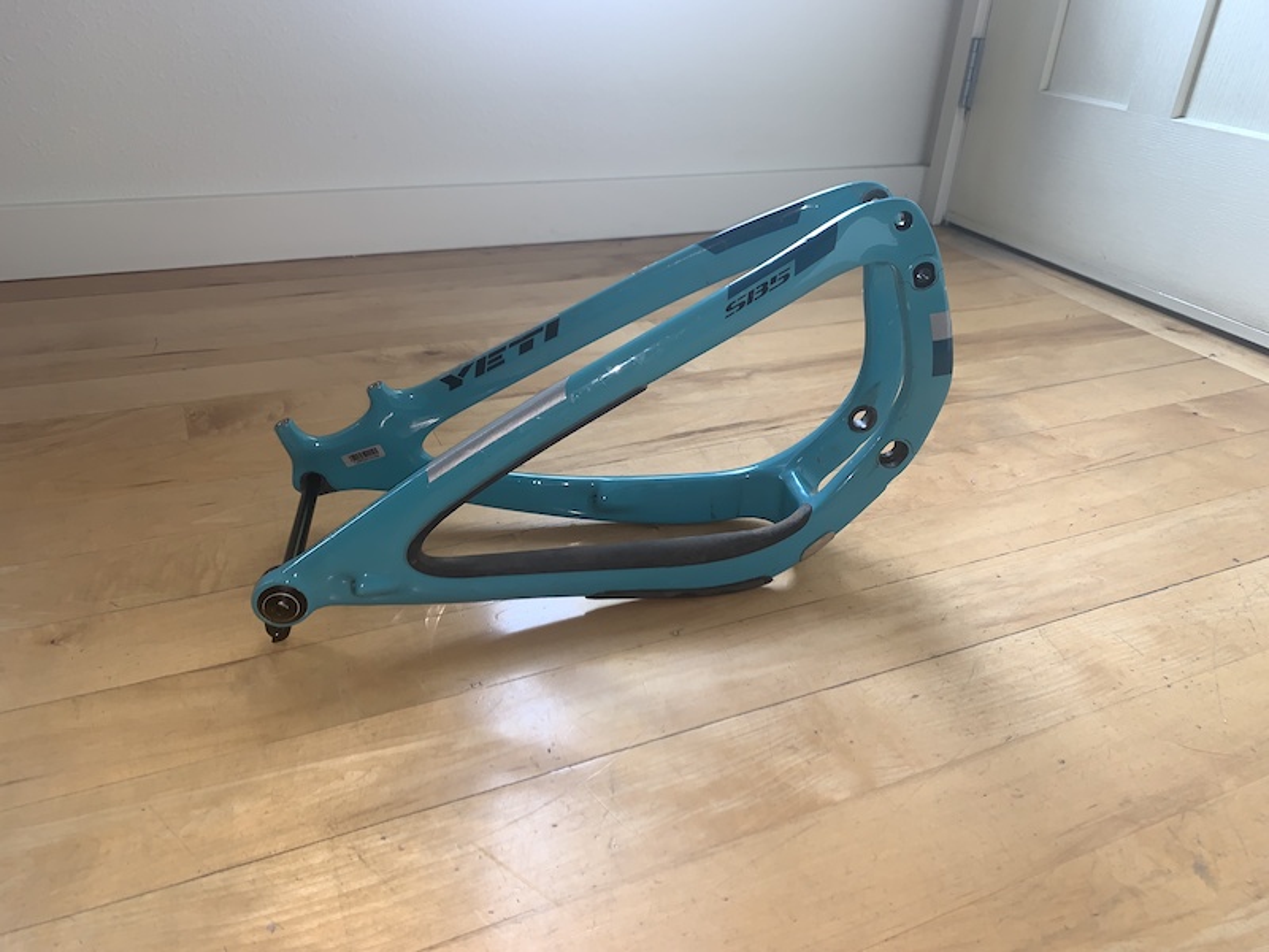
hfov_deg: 67.3
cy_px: 476
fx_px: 953
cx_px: 634
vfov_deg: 53.1
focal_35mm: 26
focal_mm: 4.25
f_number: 1.8
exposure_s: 1/24
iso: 25
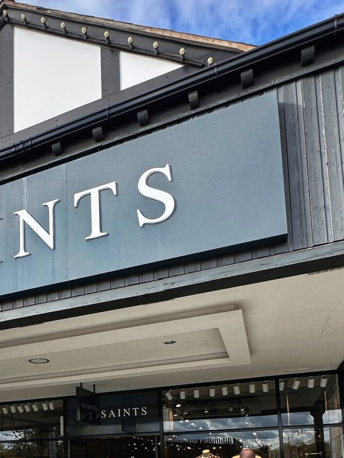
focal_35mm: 33
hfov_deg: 41.1
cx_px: 69
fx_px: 437
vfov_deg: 48.7
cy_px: 423
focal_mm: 2.22
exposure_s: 1/561
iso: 40
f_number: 2.2
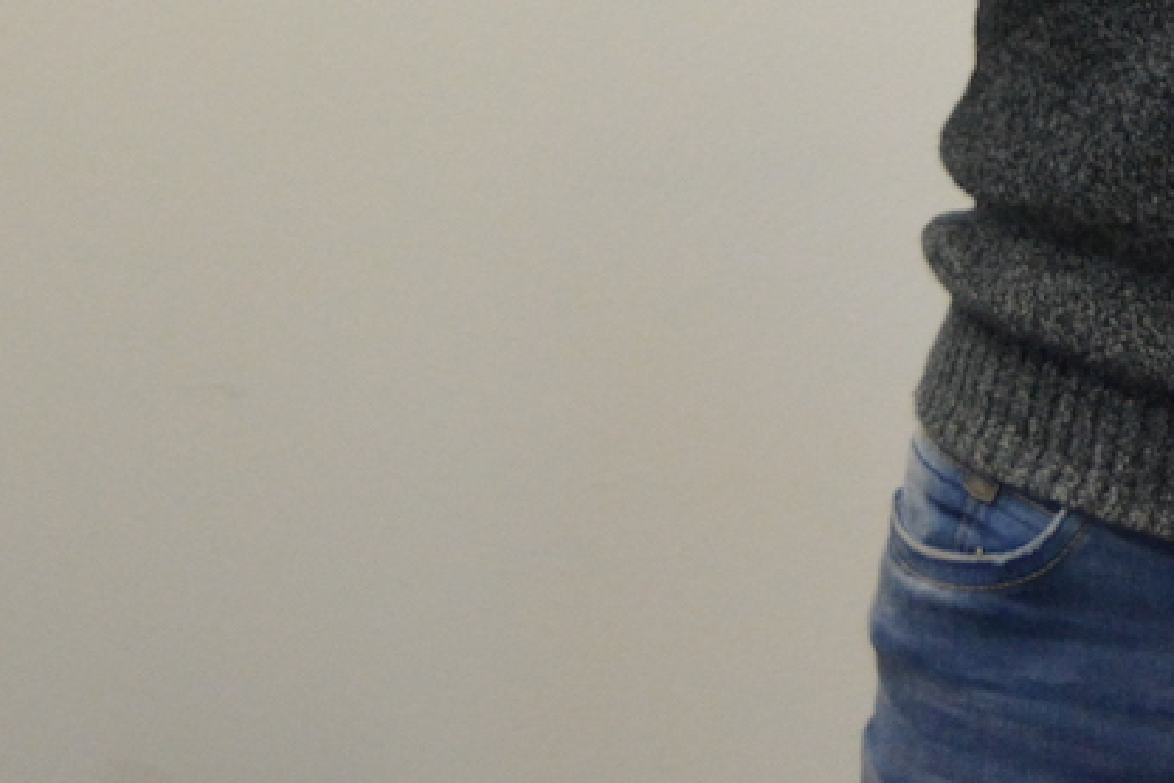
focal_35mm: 186
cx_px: 1529
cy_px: -552
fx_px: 6075
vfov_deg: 7.2
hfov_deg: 10.8
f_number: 4
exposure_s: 1/250
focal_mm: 27
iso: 1600
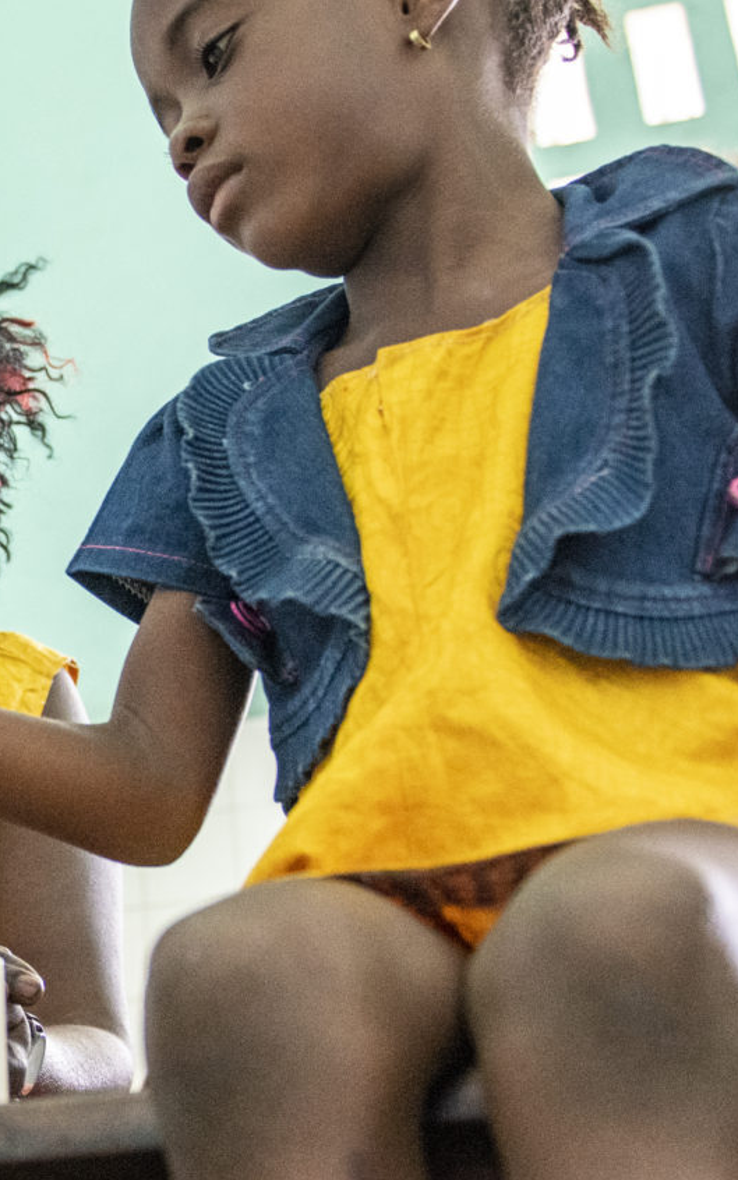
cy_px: 720
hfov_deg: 16.4
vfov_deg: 27.8
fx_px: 2381
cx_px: -294
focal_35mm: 74
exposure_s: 1/100
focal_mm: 24
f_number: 2.8
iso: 2000
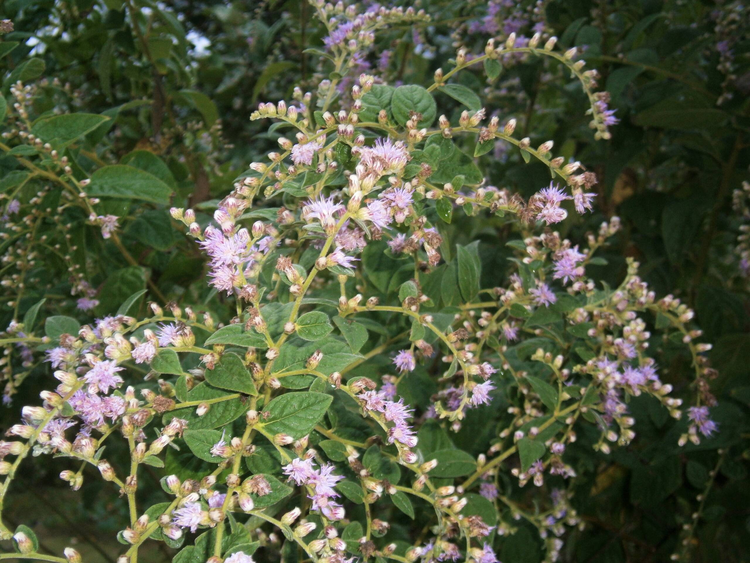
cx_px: 375
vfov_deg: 30.9
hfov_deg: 40.4
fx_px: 1018
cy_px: 282
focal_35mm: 47
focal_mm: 8.3
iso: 125
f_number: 3.4
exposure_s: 1/40
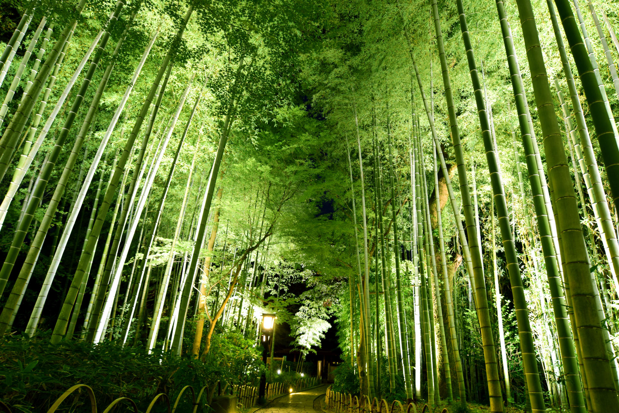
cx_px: 310
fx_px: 387
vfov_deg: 56.1
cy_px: 206
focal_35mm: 22
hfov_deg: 77.3
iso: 200
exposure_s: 3
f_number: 2.8
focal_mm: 15
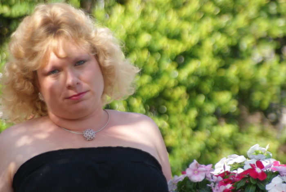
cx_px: 143
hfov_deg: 4.6
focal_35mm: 450
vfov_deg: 3.1
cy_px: 96
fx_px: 3580
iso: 400
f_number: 6.3
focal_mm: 300
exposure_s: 1/500
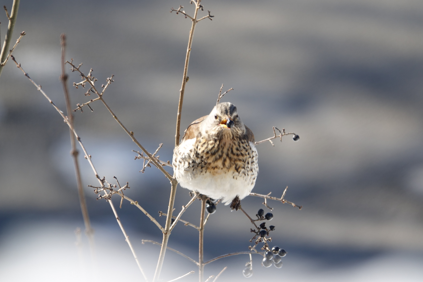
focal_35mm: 567
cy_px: 141
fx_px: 6662
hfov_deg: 3.6
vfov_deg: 2.4
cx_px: 212
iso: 100
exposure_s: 1/320
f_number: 4
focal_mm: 207.88
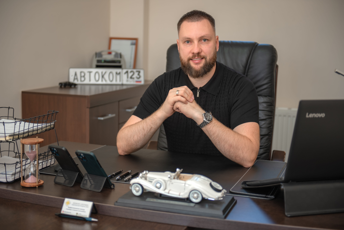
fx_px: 554
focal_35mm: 58
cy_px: 115
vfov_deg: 23.4
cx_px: 172
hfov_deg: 34.5
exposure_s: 1/125
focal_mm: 58
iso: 100
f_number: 2.8
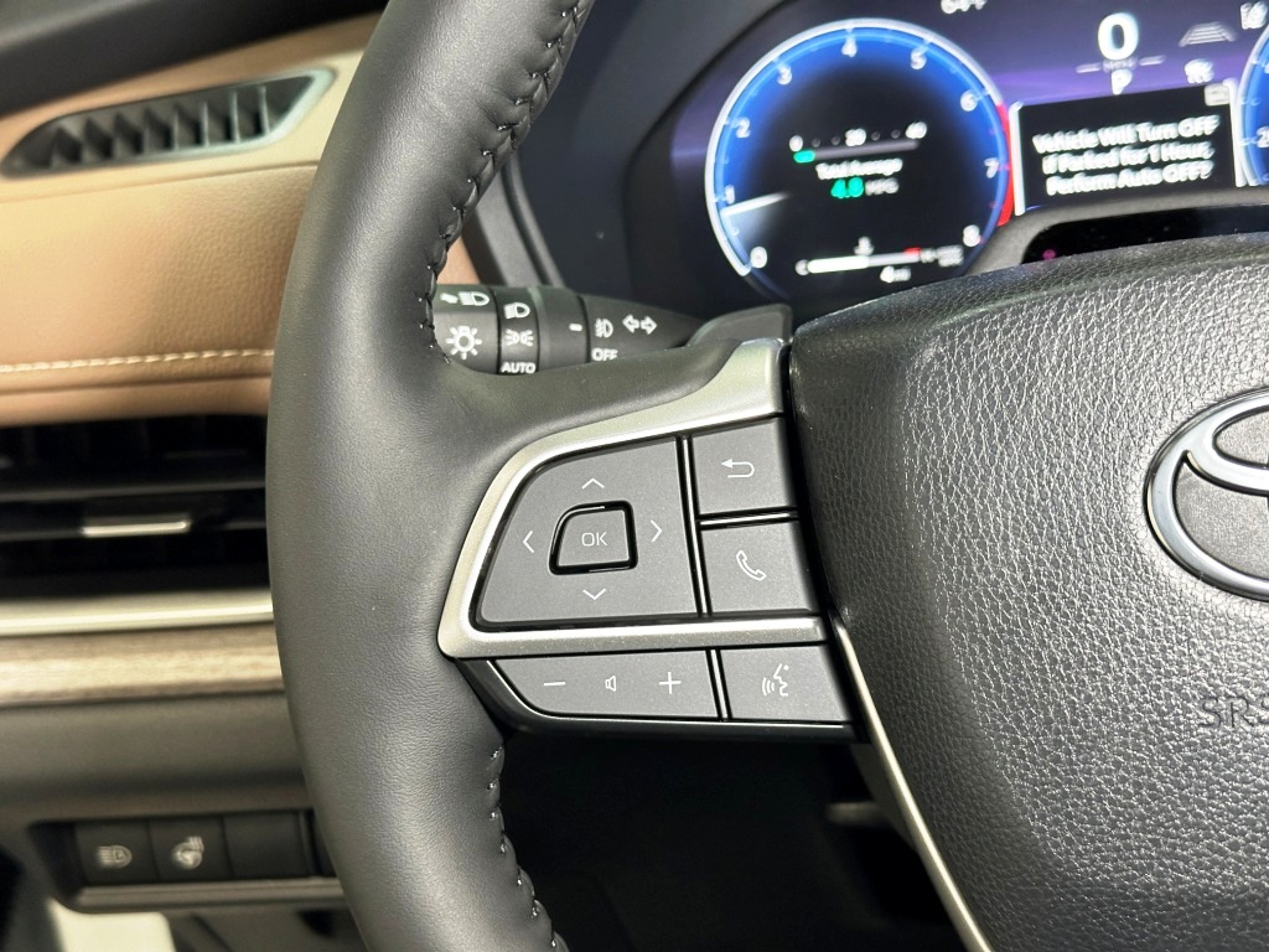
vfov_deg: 30.3
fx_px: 1760
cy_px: 476
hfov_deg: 39.7
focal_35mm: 48
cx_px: 634
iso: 500
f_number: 1.78
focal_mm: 6.86
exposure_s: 1/40
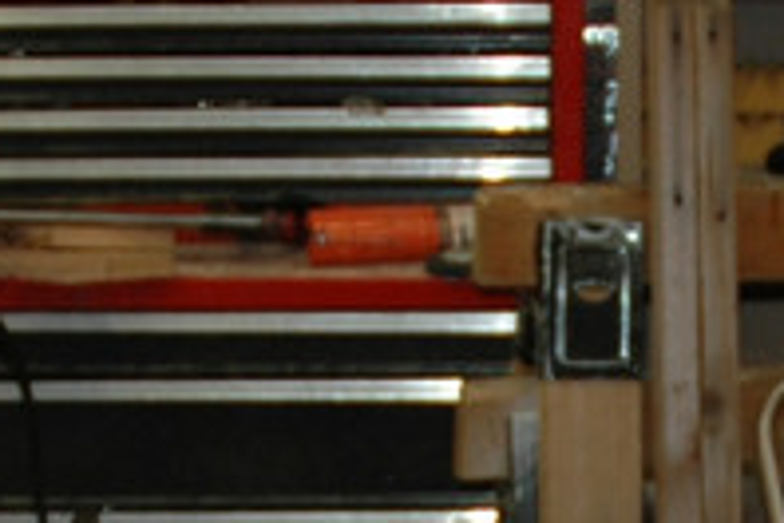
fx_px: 3571
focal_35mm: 164
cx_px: 711
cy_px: 792
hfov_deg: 12.4
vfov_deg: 8.2
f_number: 3.5
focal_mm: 18
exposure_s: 1/60
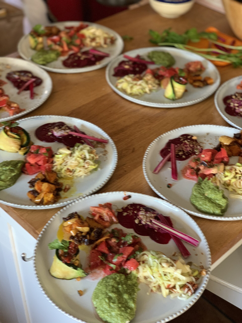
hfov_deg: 28.0
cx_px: 121
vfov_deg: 36.8
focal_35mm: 52
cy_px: 162
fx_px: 485
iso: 200
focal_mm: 6
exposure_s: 1/60
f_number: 2.4
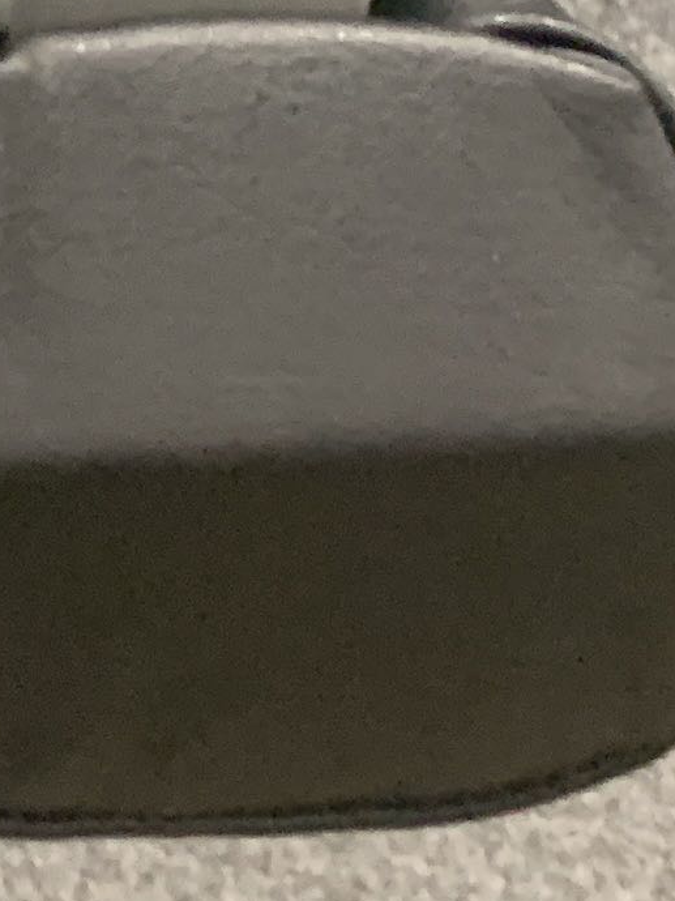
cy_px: -355
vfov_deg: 12.5
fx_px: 3954
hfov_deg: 8.2
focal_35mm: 152
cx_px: -1390
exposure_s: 1/60
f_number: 1.8
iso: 320
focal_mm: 4.25
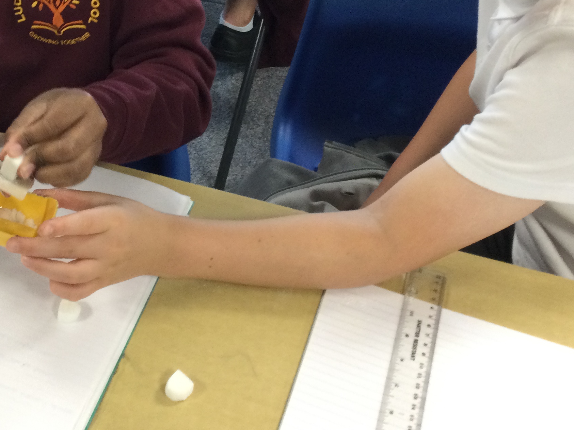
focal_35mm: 60
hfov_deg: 31.4
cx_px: 118
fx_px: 995
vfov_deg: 23.9
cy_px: 69
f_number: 2.4
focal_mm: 3.3
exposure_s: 1/33
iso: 100
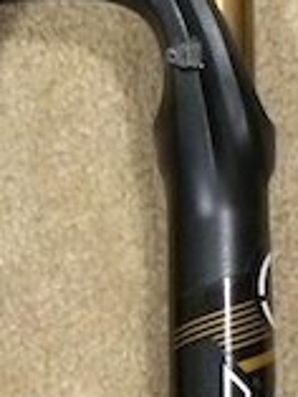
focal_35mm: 153
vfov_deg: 12.9
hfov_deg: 9.7
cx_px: 30
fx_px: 1754
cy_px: 109
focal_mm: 4.12
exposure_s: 1/17
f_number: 2.2
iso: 320
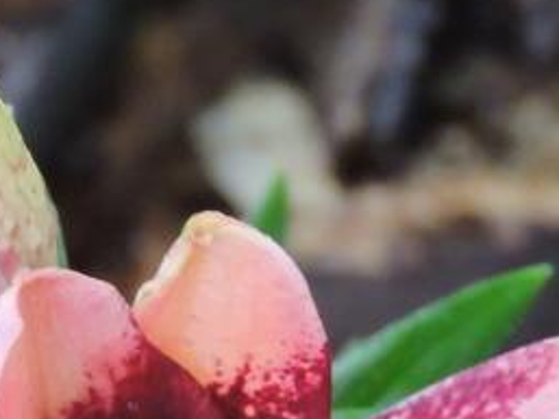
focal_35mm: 1049
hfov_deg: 1.9
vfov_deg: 1.4
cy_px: 591
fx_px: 16948
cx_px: -74
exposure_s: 1/15
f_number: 5.5
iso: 800
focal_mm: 48.4
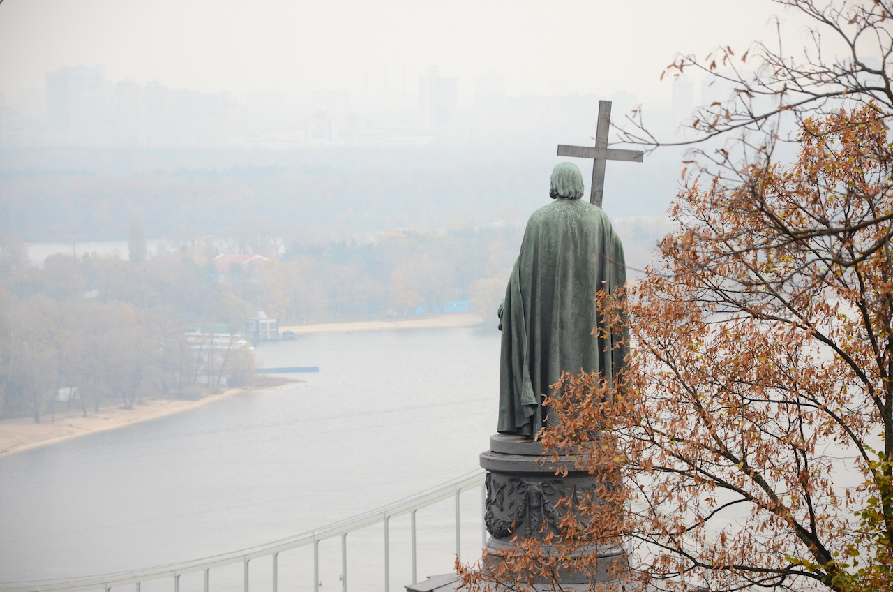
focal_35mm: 158
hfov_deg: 13.1
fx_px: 3899
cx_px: 446
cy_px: 296
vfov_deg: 8.7
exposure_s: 1/500
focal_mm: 105
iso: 800
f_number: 7.1
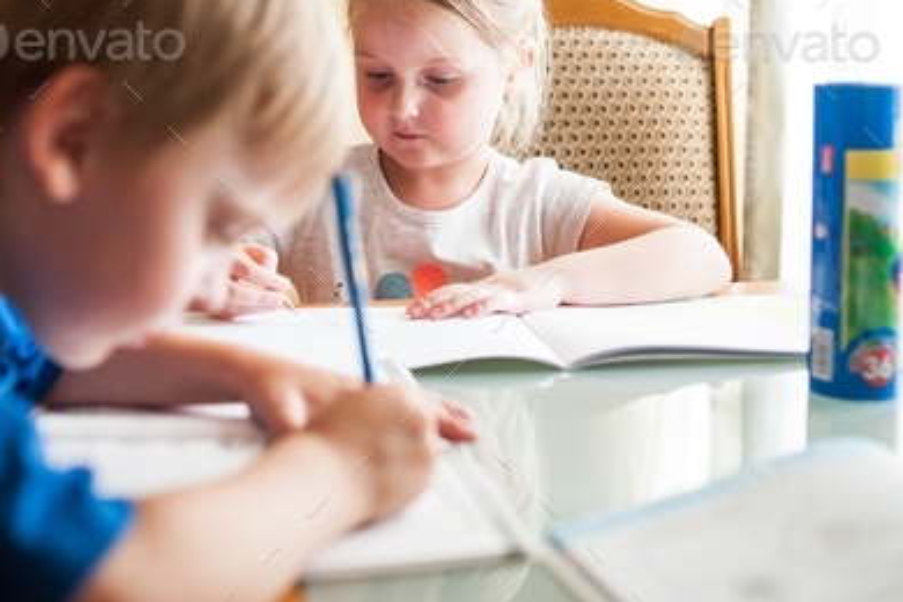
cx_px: 421
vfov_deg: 25.2
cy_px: 152
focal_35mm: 53
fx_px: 1329
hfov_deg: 37.5
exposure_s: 1/200
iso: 400
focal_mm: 35
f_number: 2.8
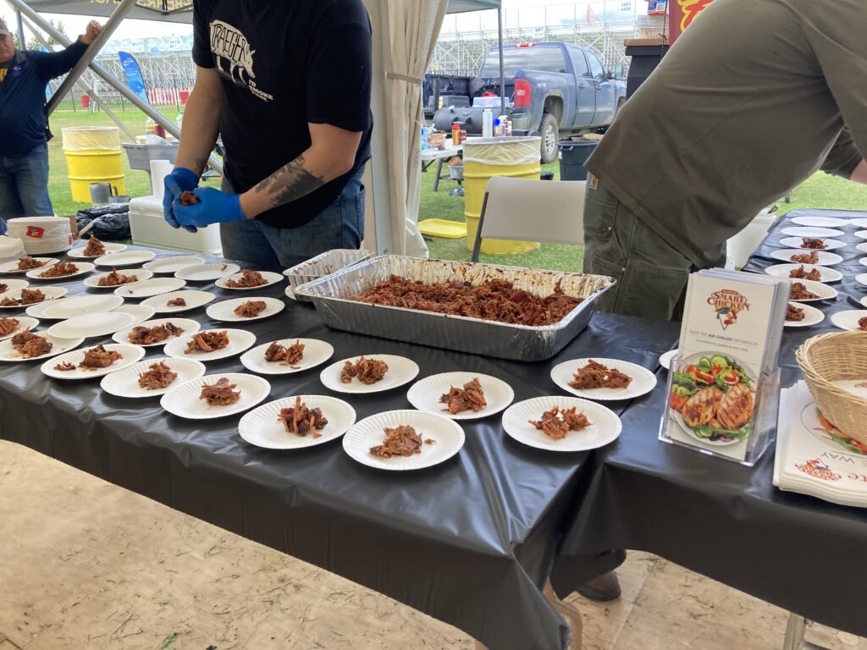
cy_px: 325
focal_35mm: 28
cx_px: 434
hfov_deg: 63.4
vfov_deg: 49.7
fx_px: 701
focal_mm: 3.99
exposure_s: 1/121
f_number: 1.8
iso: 25
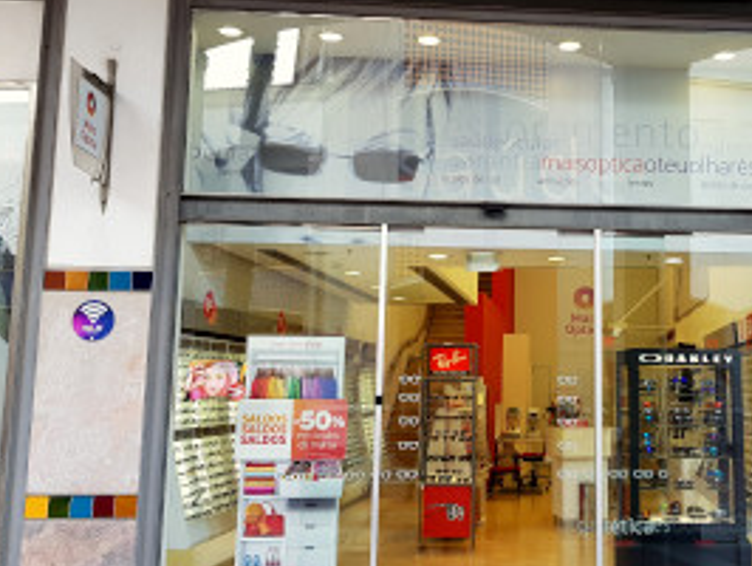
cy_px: 252
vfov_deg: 32.9
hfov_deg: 42.1
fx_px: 957
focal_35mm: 44
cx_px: 529
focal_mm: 4.2
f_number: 1.7
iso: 40
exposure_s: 1/130
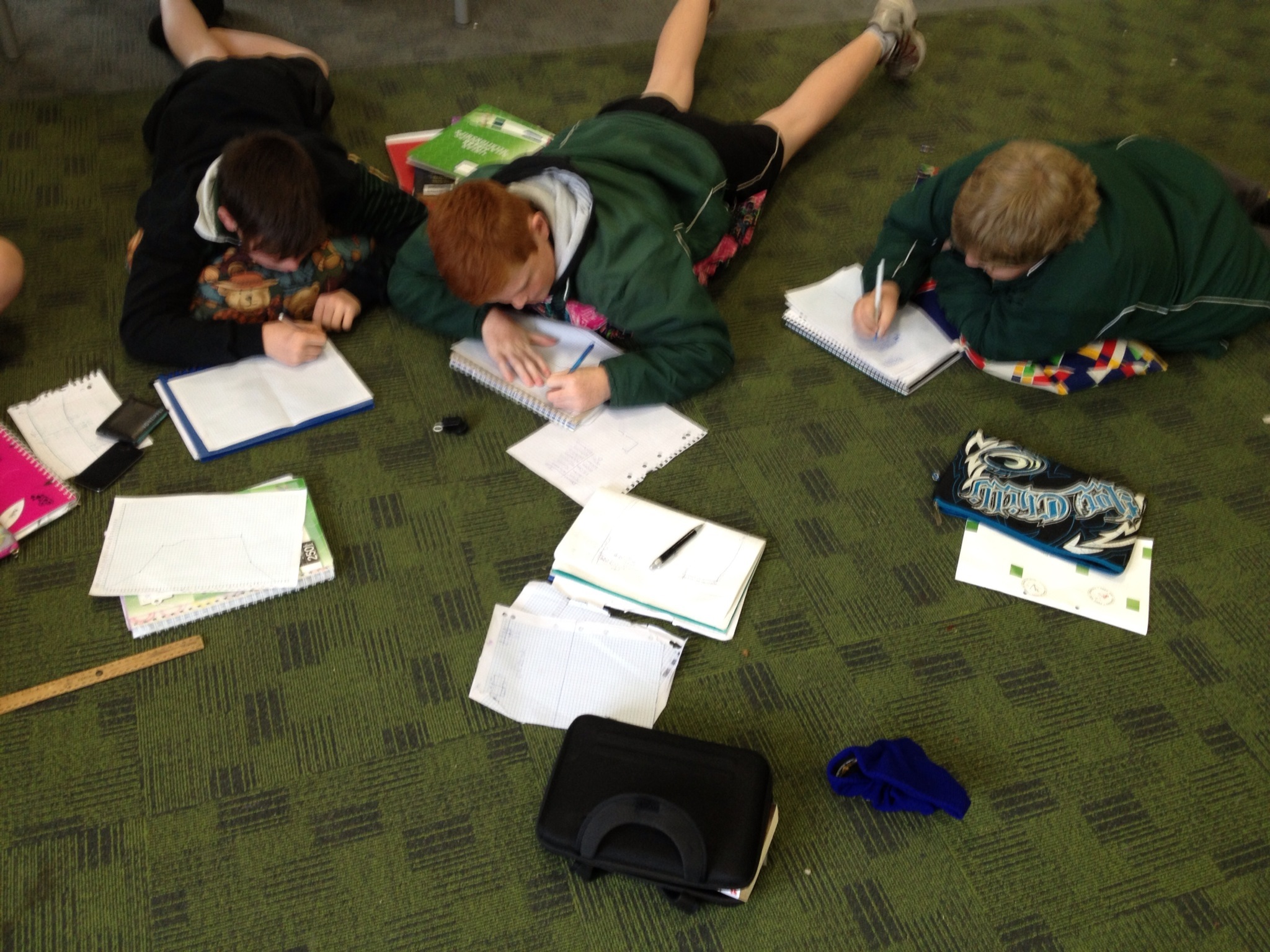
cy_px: 476
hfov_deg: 52.6
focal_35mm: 35
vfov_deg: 40.7
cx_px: 635
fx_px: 1284
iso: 80
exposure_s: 1/20
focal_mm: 4.28
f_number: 2.4
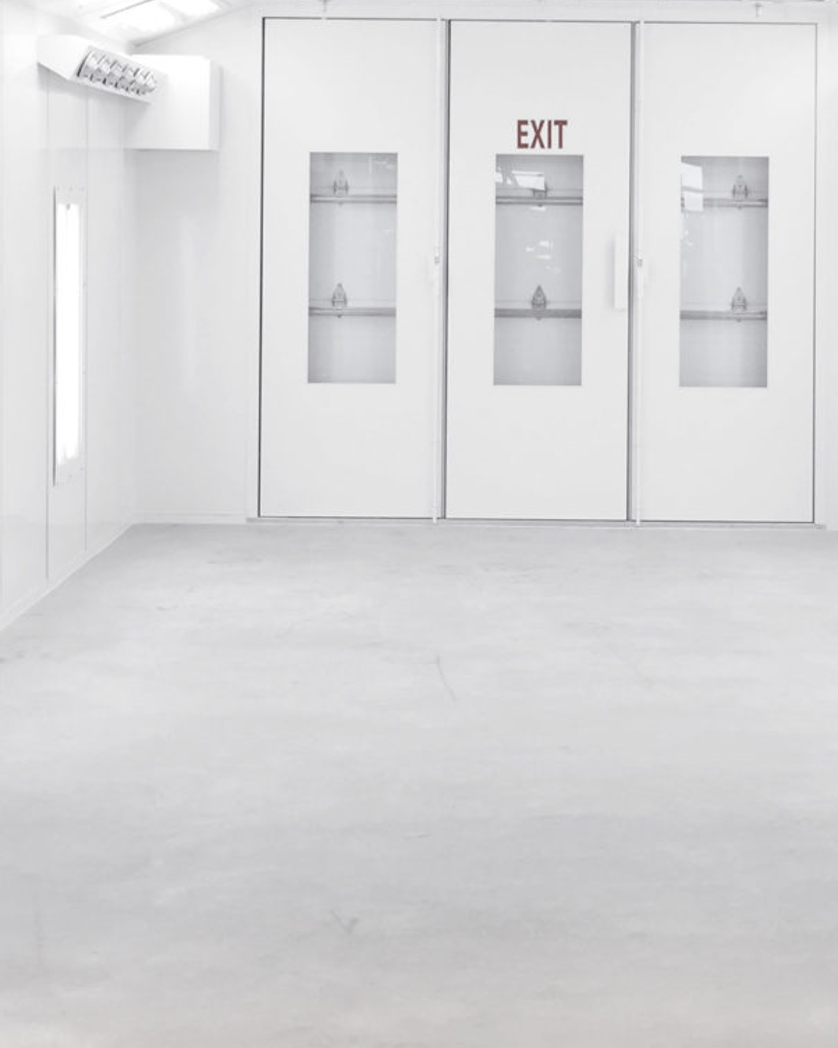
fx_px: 2388
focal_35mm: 77
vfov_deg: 24.4
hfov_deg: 19.9
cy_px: 241
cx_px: 522
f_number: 2.2
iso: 32
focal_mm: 4.15
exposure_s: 1/120
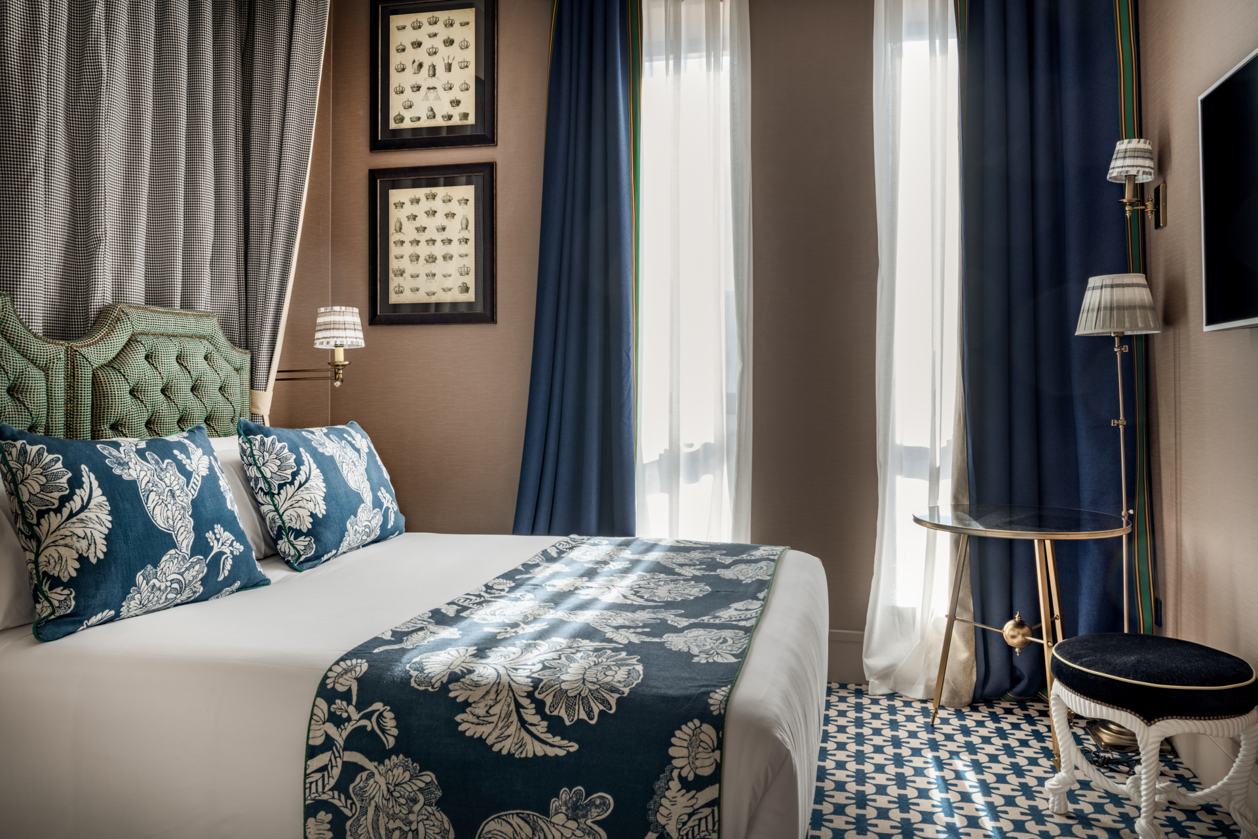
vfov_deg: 51.3
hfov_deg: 71.5
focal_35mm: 25
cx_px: 617
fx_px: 874
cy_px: 412
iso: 64
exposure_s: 1/3
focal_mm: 24
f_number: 11
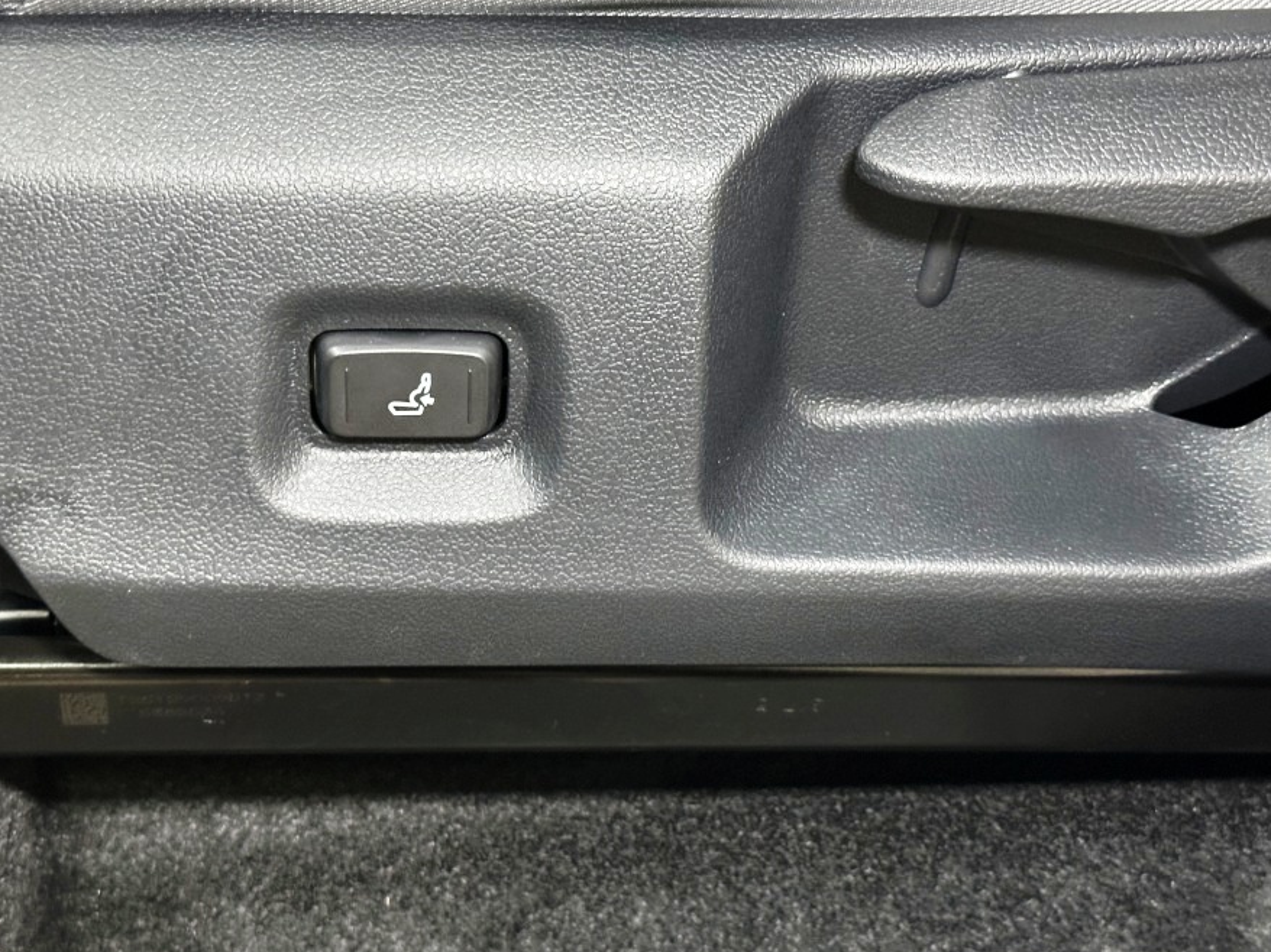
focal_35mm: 56
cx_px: 625
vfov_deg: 26.1
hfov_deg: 34.4
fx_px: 2056
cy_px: 412
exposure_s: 1/30
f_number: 1.78
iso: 640
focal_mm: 6.86
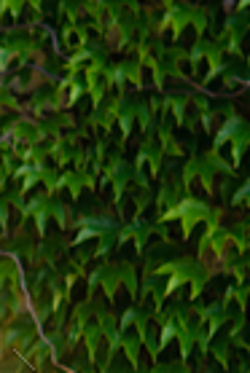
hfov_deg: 3.6
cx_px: -231
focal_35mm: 381
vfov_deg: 5.4
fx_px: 3959
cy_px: 499
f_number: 2.8
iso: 200
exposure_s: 1/250
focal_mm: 60
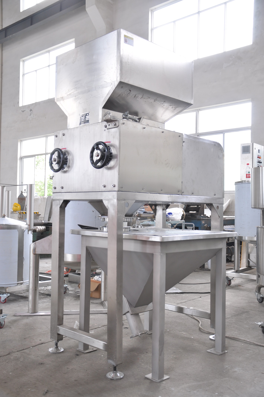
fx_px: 414
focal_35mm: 38
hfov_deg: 35.4
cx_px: 132
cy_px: 198
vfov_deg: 51.3
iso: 200
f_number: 4
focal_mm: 25
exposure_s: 1/20
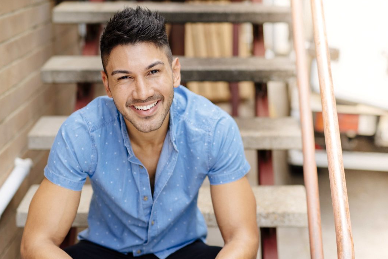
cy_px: 173
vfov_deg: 18.6
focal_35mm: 73
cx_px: 232
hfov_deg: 27.6
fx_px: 787
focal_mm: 50
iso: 64
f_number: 2
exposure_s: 1/400
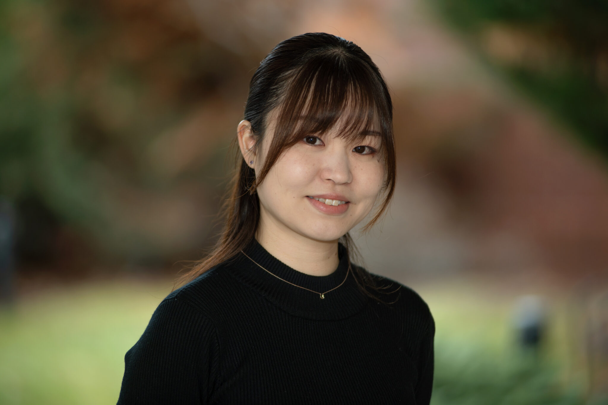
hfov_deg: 12.1
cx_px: 304
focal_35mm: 170
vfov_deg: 8.1
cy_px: 202
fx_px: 2871
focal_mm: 170
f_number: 2.8
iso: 64
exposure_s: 1/100
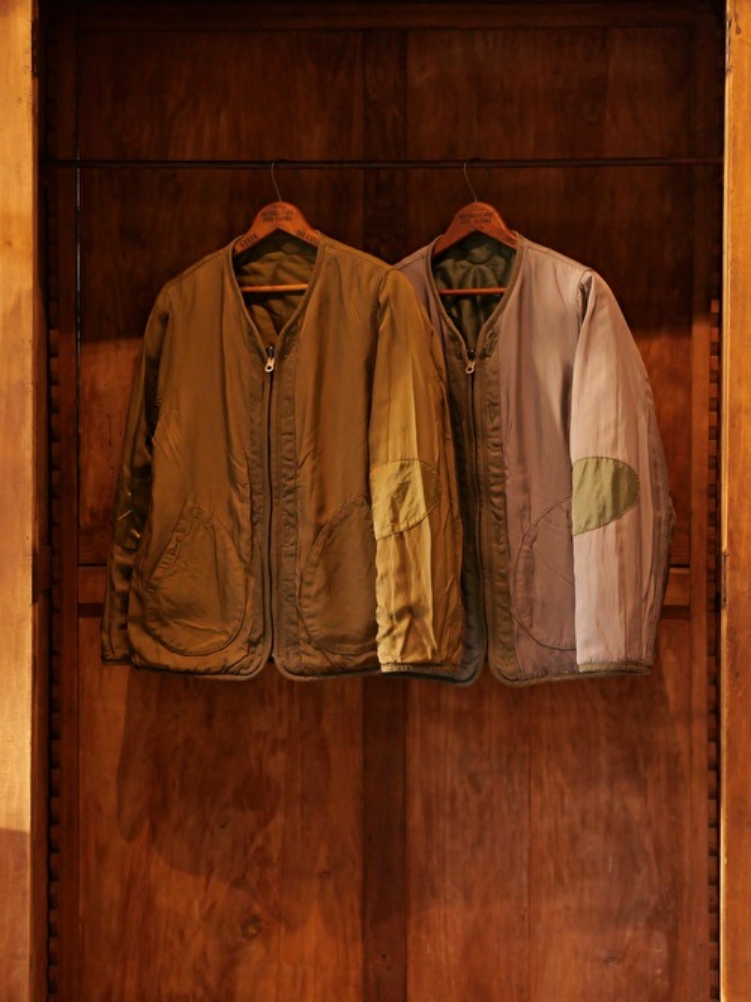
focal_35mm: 75
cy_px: 501
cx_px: 376
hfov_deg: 19.6
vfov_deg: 26.0
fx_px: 2170
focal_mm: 34
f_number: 2.8
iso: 1600
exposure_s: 1/125
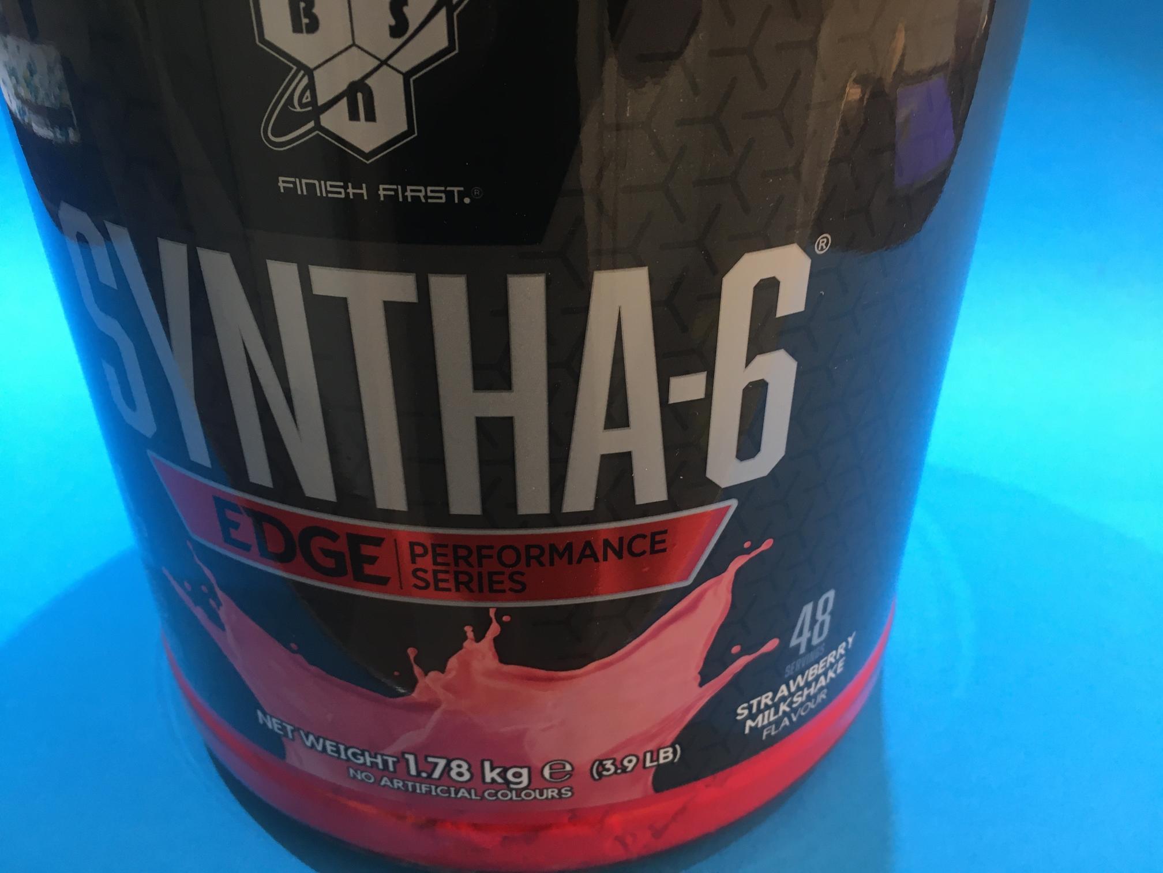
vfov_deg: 48.2
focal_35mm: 29
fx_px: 974
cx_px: 582
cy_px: 436
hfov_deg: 61.7
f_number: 2.2
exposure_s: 1/33
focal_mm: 4.15
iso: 80
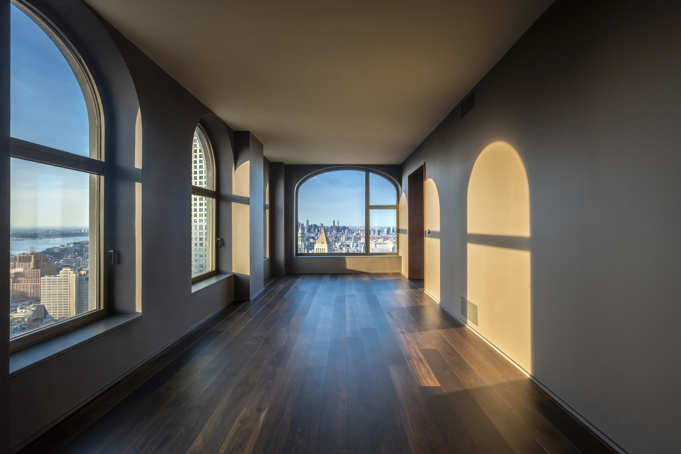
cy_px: 227
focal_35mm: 15
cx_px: 340
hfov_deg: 100.4
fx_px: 284
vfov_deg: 77.3
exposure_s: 1/170
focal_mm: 10
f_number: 7.1
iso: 200
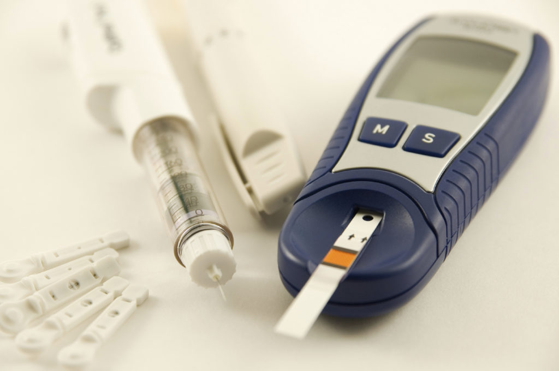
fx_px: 1628
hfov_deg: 19.5
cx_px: 280
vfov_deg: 13.0
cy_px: 186
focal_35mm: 105
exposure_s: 1/4
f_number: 4.5
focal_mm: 70
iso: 200
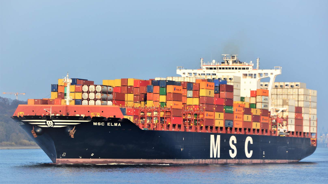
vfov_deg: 6.1
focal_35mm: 198
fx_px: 1718
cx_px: 165
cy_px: 99
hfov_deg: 10.9
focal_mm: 125
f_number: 8
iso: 140
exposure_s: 1/250
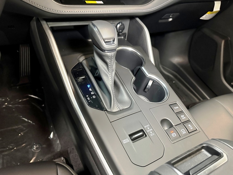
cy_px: 88
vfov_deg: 56.8
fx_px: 162
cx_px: 116
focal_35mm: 24
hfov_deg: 71.6
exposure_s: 1/30
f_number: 1.78
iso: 800
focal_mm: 6.86
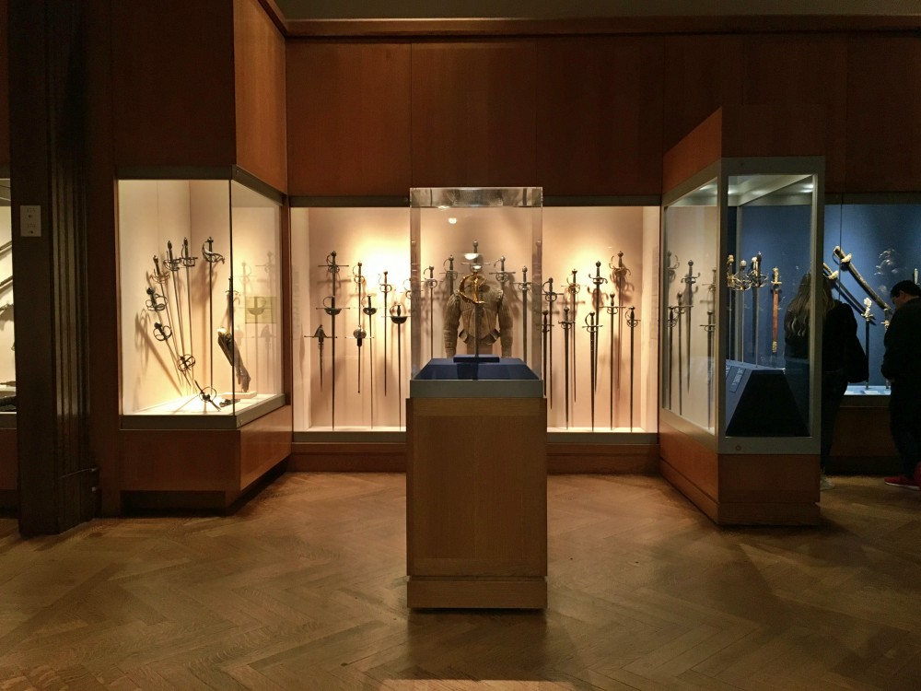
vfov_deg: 48.2
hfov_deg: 61.7
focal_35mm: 29
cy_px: 346
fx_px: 772
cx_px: 460
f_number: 2.2
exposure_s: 1/30
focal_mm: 4.15
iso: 125
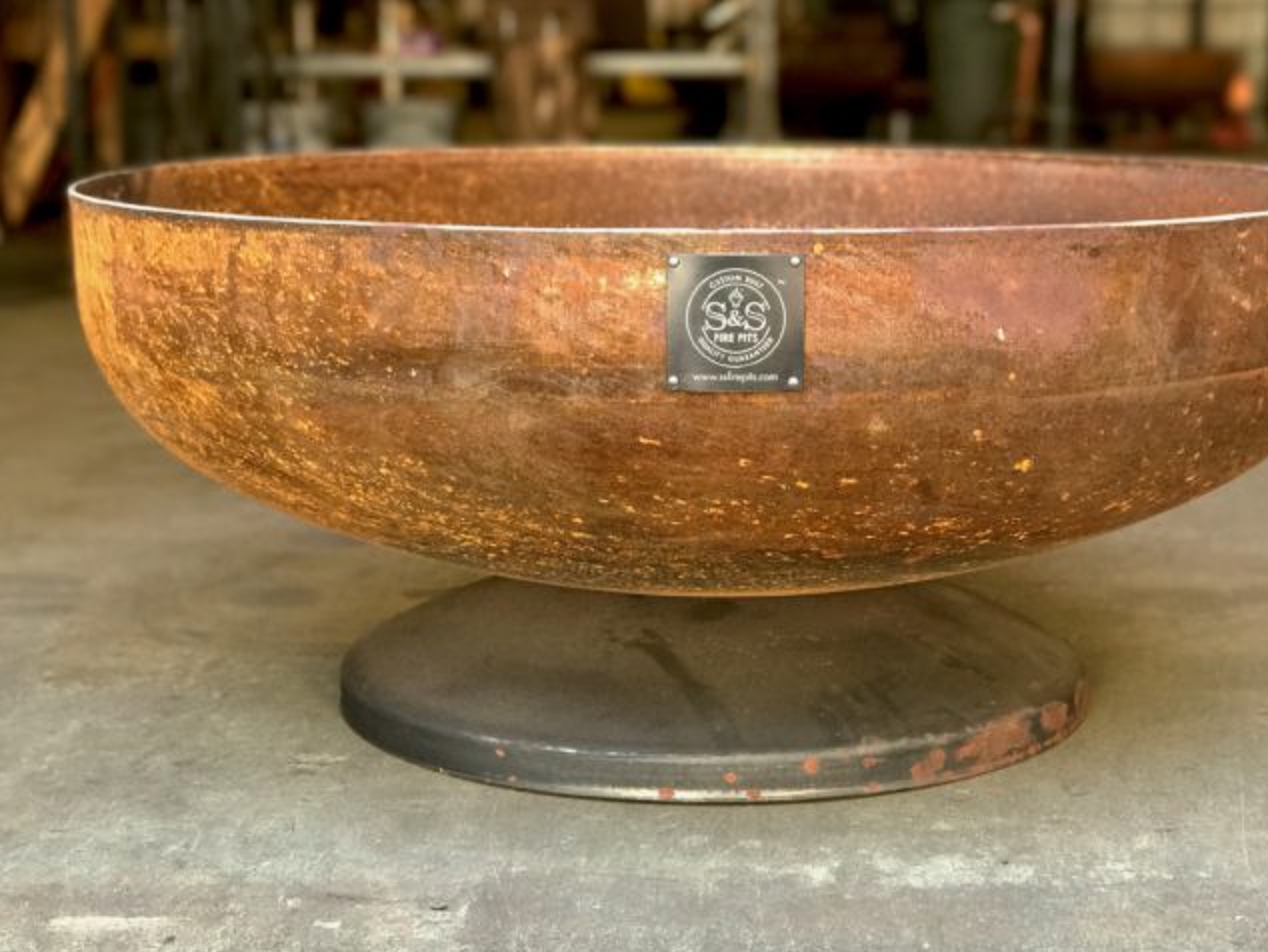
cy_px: 544
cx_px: 720
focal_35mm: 69
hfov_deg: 28.1
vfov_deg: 21.3
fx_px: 2528
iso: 160
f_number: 2.8
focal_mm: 6.6
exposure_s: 1/60
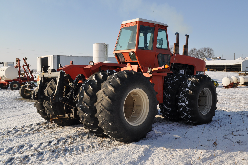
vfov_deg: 38.9
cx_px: 127
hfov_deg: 55.8
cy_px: 81
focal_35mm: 34
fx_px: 234
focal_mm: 22
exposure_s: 1/320
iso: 200
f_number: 9
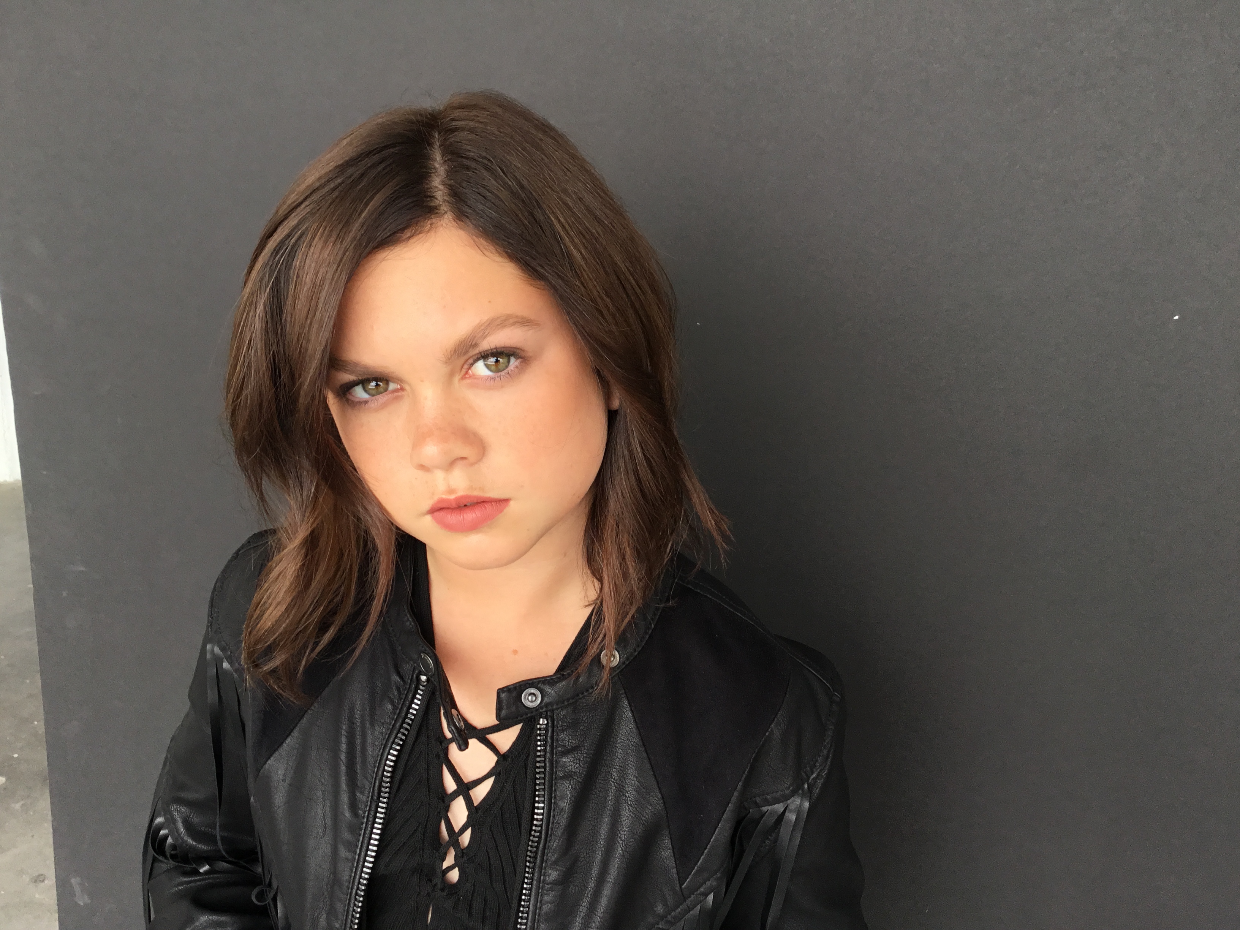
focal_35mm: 31
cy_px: 465
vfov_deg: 45.4
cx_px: 620
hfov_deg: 58.4
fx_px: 1110
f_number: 2.4
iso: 32
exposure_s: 1/60
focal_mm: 3.3
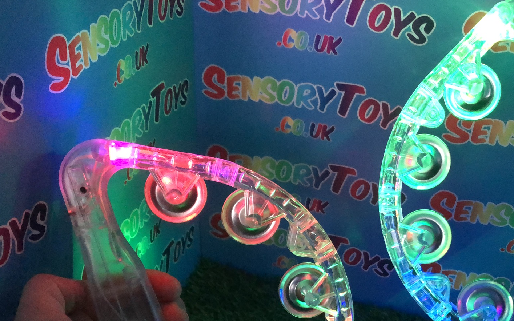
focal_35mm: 43
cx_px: 330
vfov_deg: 29.2
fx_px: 602
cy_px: 254
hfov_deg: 45.7
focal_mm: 4
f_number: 1.8
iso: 640
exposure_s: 1/30
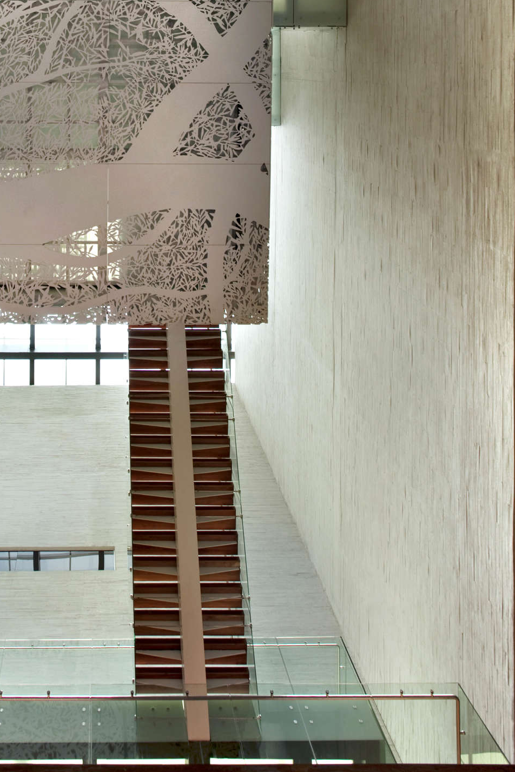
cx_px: 123
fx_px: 644
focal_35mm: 30
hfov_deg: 42.2
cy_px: 124
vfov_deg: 56.1
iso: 50
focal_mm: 17
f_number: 7.1
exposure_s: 1/50
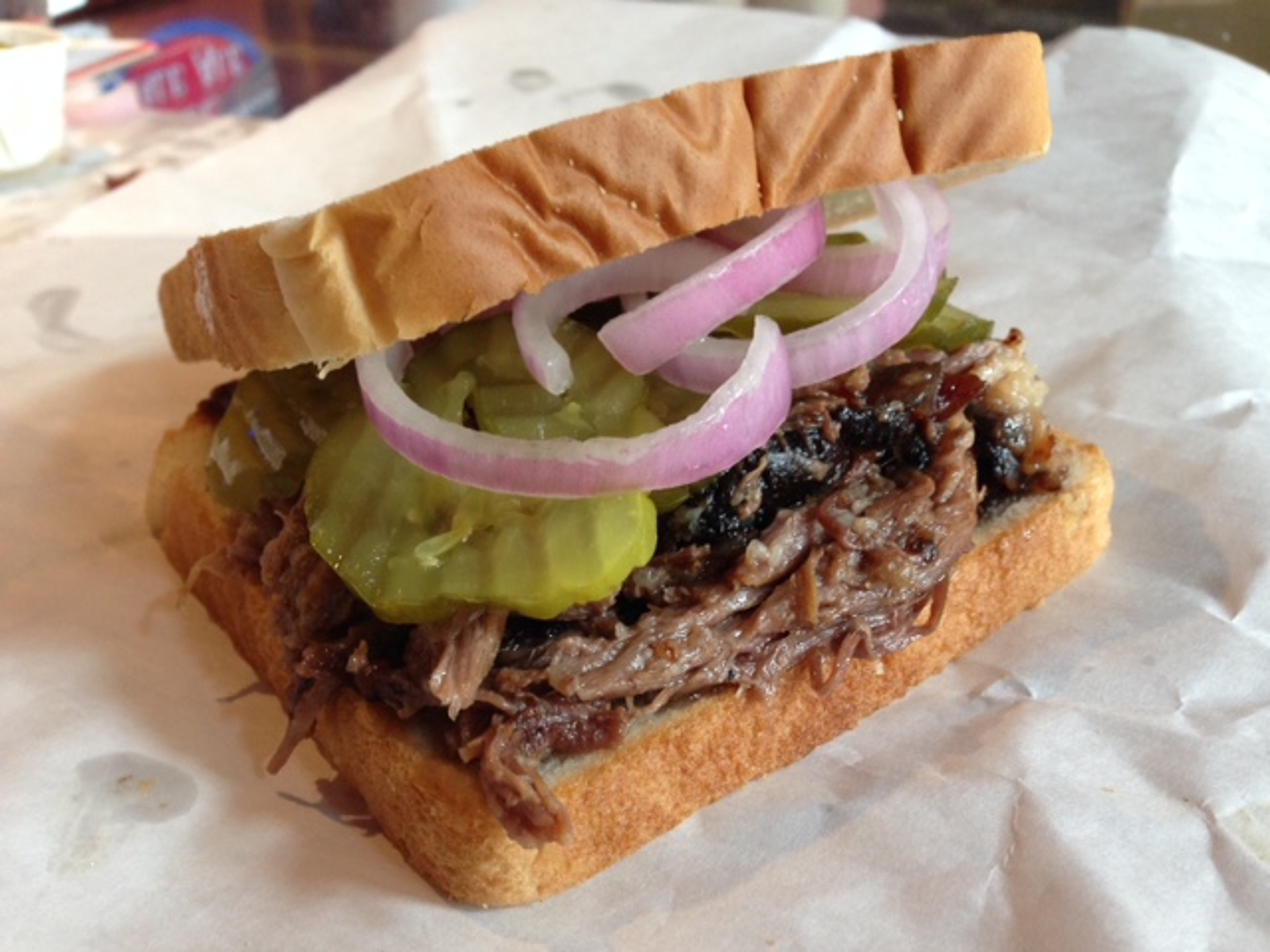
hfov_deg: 55.4
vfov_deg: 42.9
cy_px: 476
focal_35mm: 33
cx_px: 635
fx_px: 1211
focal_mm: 4.12
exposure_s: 1/20
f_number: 2.4
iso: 100
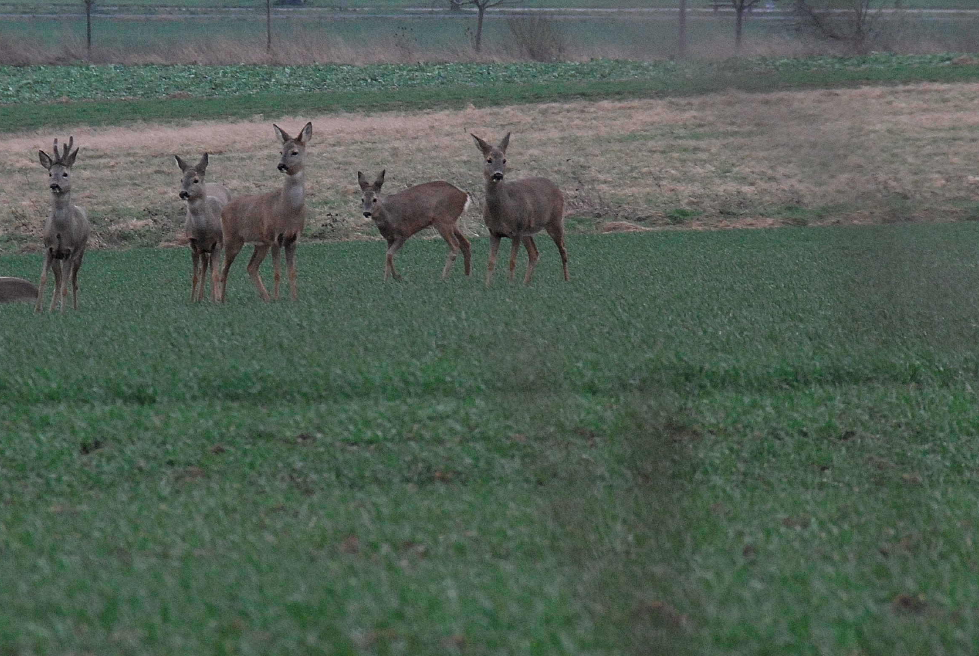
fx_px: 13668
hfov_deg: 4.1
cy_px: 223
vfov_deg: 2.7
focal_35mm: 502
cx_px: 280
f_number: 9
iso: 1000
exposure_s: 1/80
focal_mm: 200
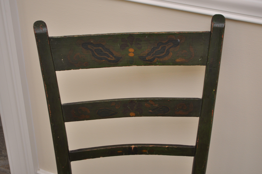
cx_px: 131
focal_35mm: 68
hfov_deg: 29.9
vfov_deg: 20.1
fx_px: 491
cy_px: 87
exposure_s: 1/100
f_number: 5.3
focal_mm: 45
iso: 640
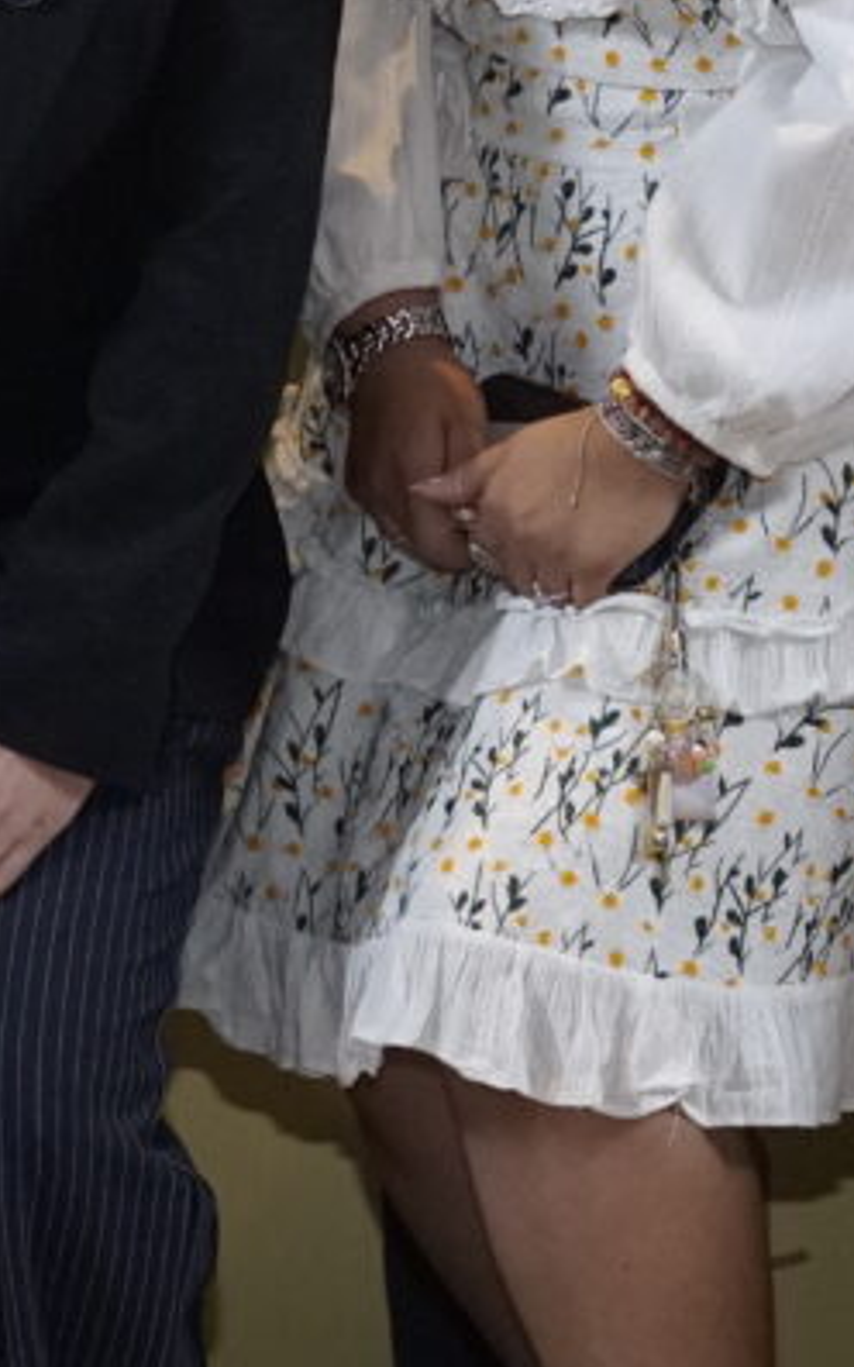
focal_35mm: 222
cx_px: 689
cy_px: -93
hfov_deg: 5.9
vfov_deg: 9.4
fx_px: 8270
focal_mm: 30
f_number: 3.2
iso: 1250
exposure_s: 1/125
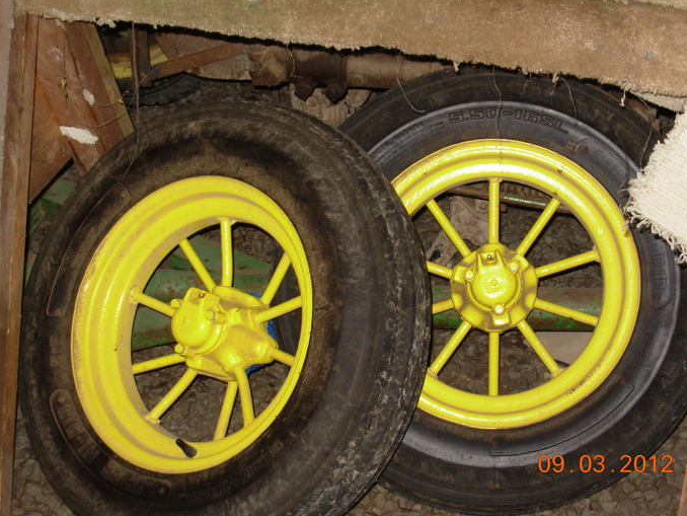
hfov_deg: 27.4
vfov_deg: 20.7
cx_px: 341
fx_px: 1410
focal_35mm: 71
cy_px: 257
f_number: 3.5
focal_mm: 11.5
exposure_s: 1/78.3
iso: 87
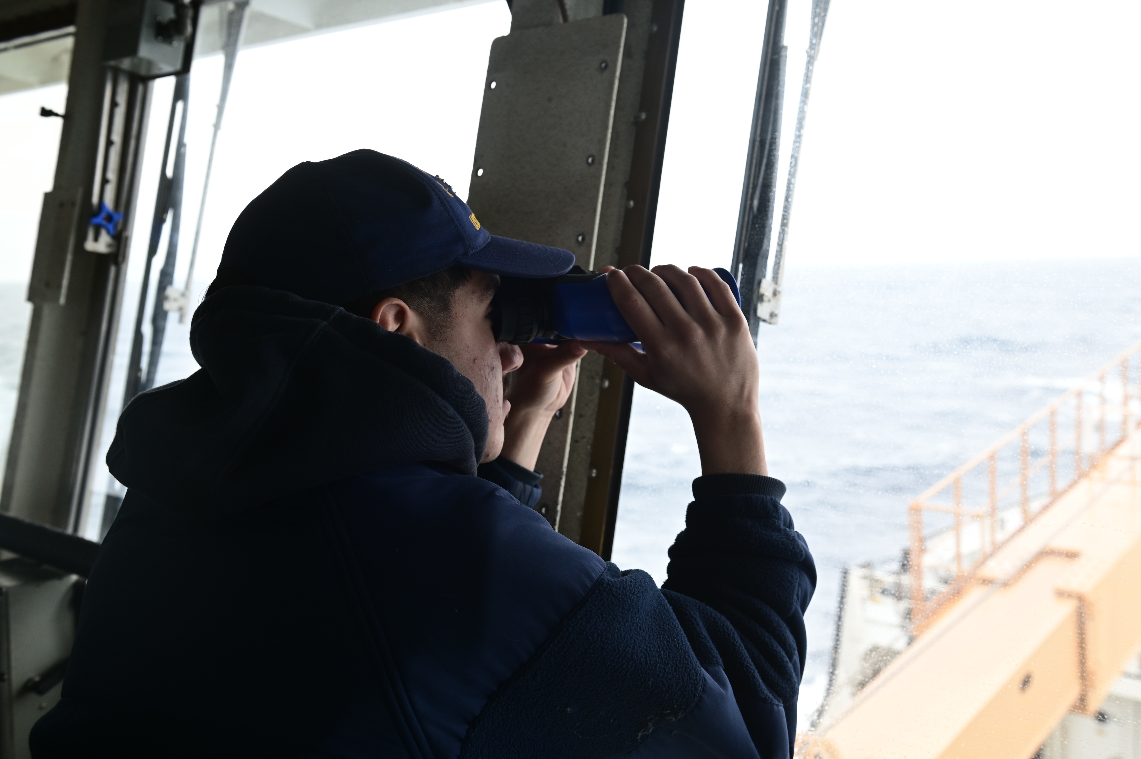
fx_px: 1204
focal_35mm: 38
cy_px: 380
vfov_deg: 35.0
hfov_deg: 50.7
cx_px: 570
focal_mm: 38
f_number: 8
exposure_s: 1/125
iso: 320
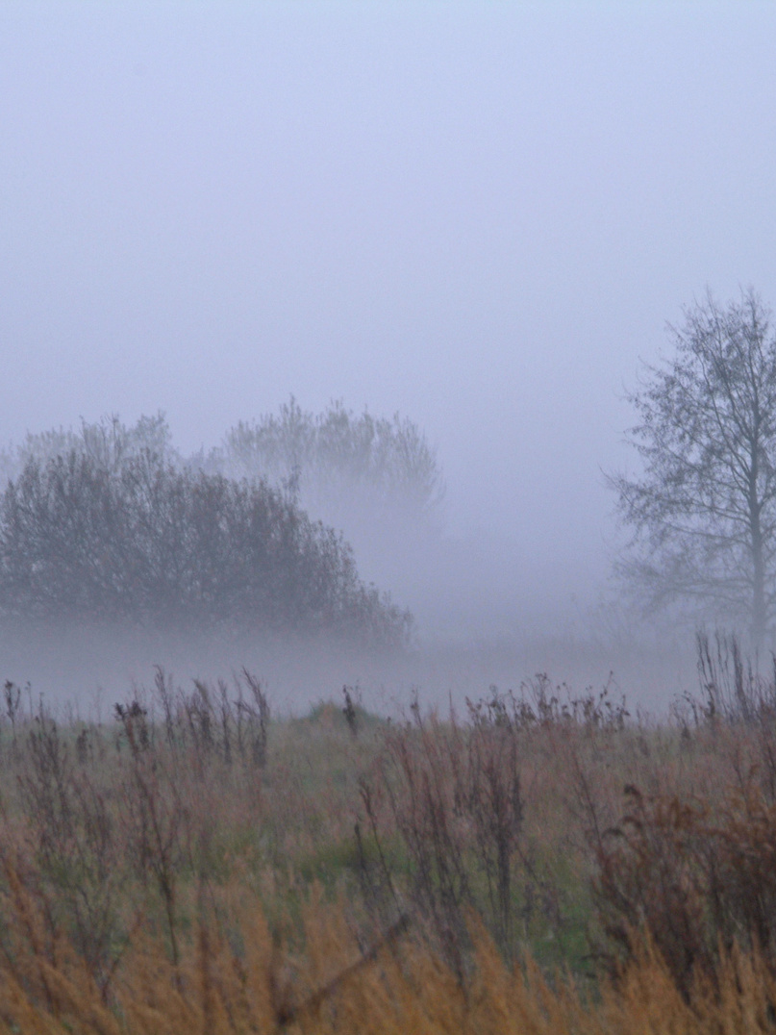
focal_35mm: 195
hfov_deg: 7.6
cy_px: 518
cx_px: 314
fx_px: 5829
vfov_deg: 10.1
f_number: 5.3
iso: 200
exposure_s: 1/20
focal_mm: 90
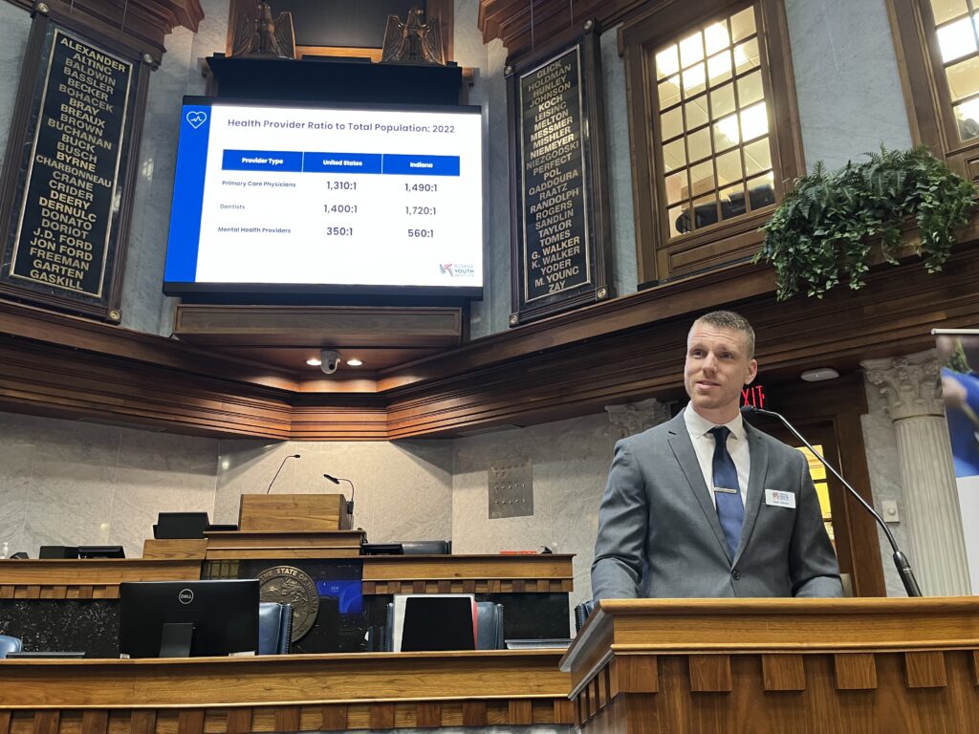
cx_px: 490
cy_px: 367
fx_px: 735
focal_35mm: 26
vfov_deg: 53.1
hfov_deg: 67.3
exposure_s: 1/60
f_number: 1.6
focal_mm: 5.1
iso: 320
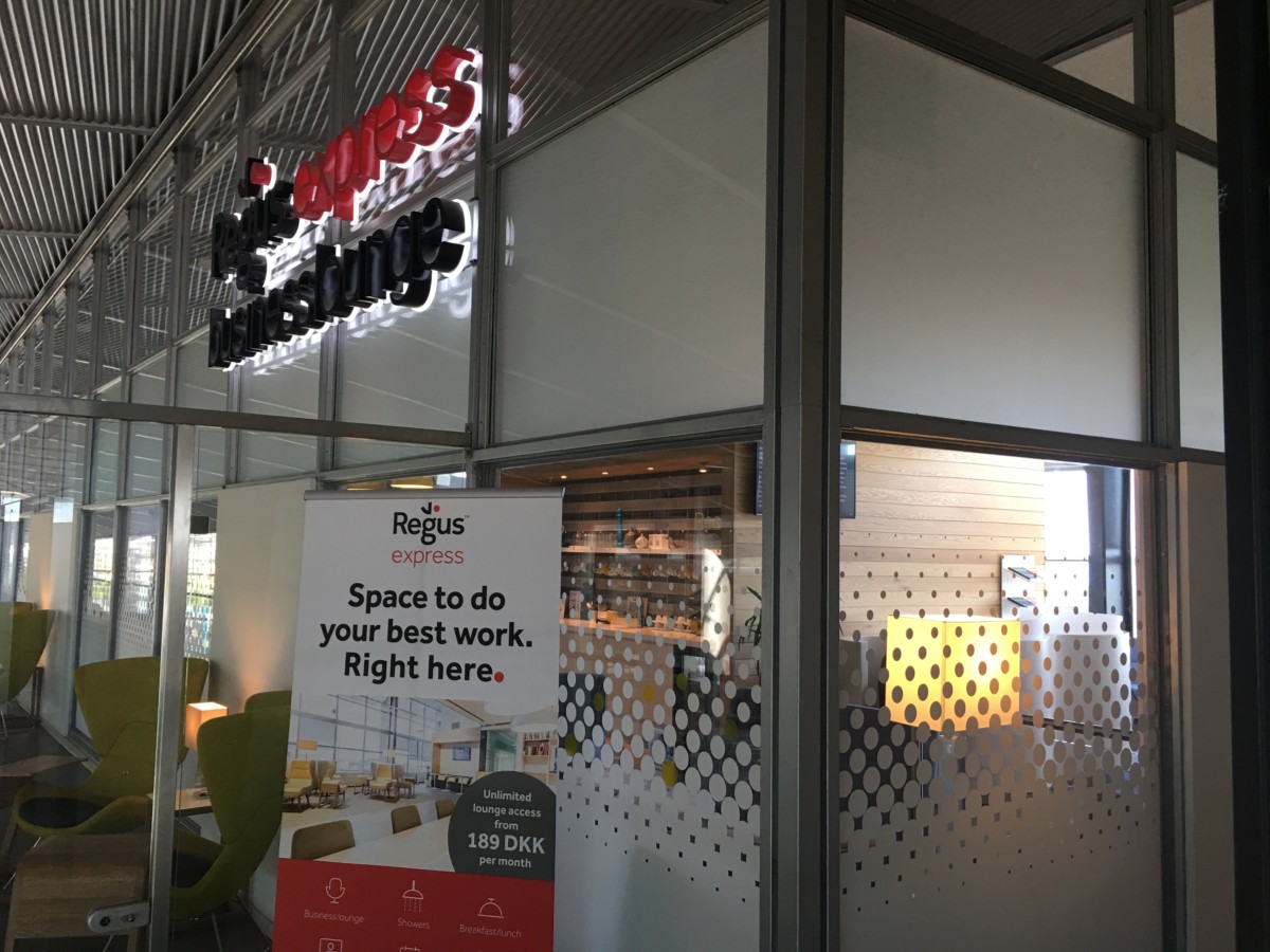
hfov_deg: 61.7
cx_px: 635
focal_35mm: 29
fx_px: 1064
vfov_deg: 48.2
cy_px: 476
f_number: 2.2
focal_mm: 4.15
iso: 50
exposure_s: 1/33
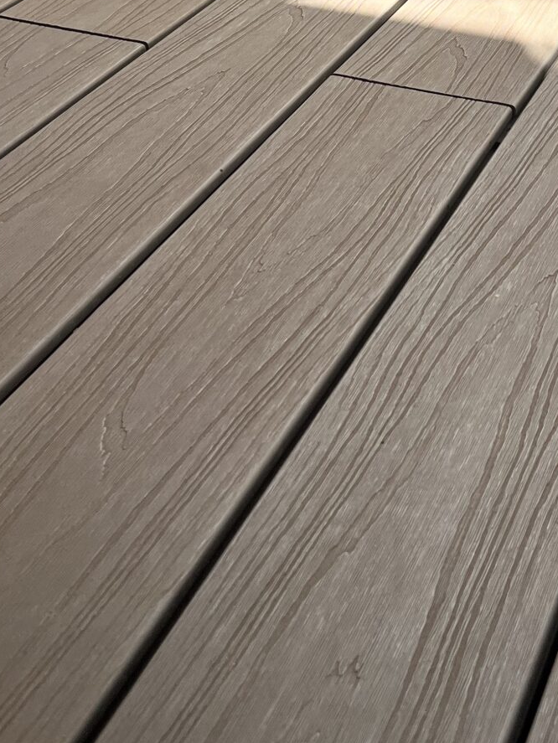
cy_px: -53
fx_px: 1289
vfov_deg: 29.4
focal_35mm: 60
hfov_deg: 24.0
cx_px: 448
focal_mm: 5.1
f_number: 1.6
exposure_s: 1/1536
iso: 50
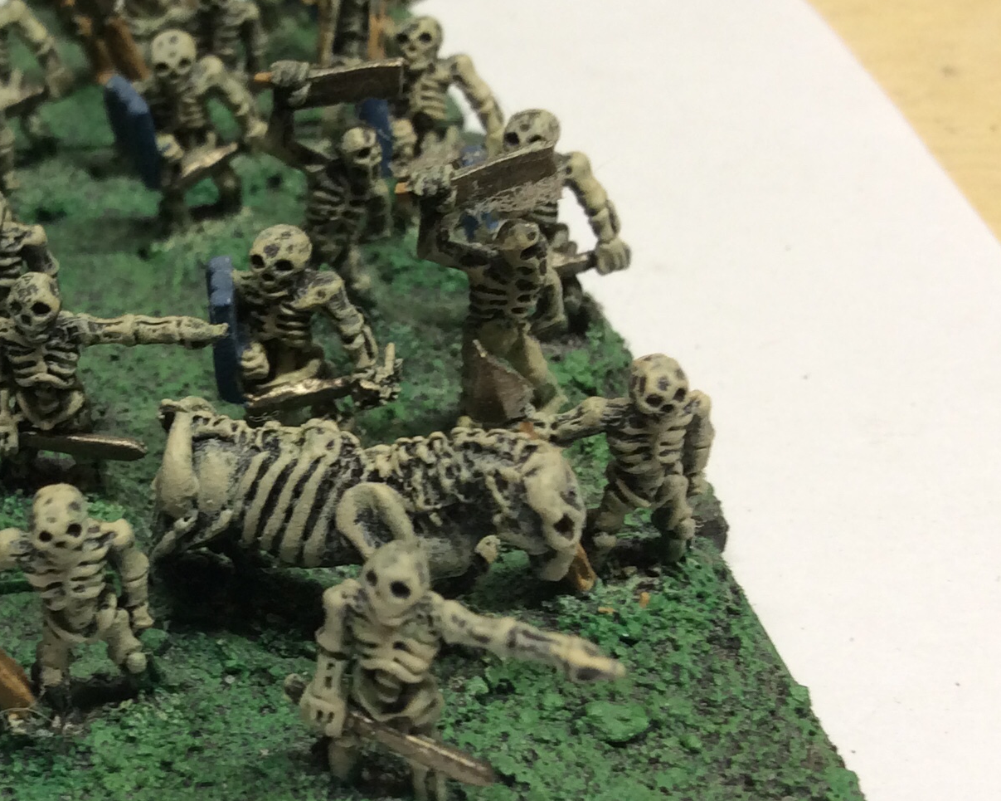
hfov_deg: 26.9
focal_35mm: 67
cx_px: 29
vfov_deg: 22.8
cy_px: 378
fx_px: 1984
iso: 32
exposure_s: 1/25
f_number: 2.4
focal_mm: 3.3
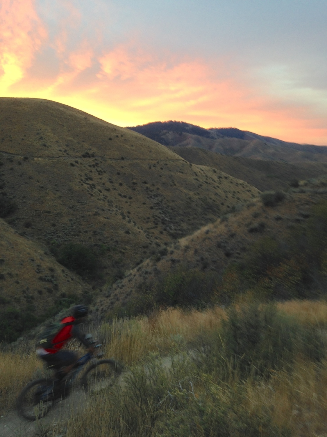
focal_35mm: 33
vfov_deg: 55.4
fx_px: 416
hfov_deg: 42.9
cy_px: 218
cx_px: 164
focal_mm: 4.12
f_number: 2.4
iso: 50
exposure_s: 1/20
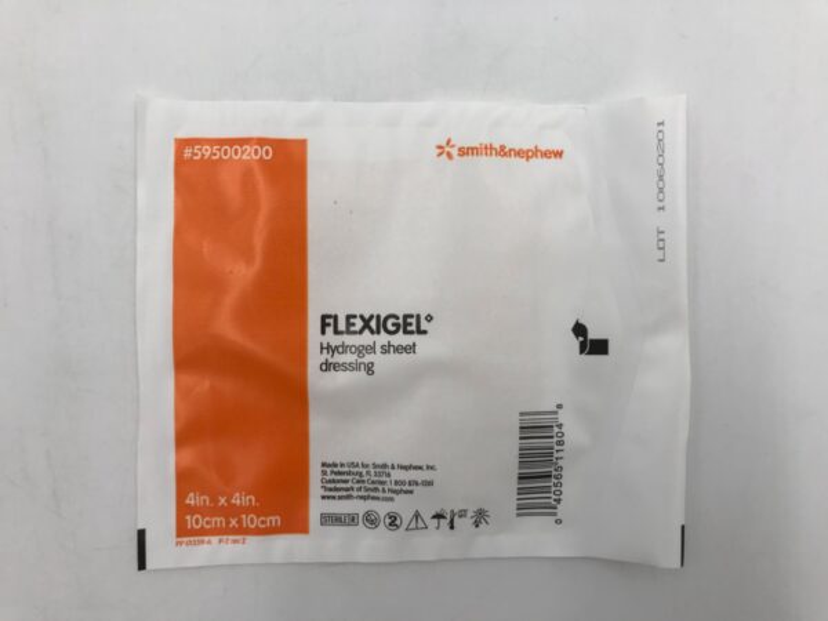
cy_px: 310
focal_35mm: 28
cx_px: 414
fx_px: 670
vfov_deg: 49.7
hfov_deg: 63.4
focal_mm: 3.99
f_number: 1.8
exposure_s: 1/136
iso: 20
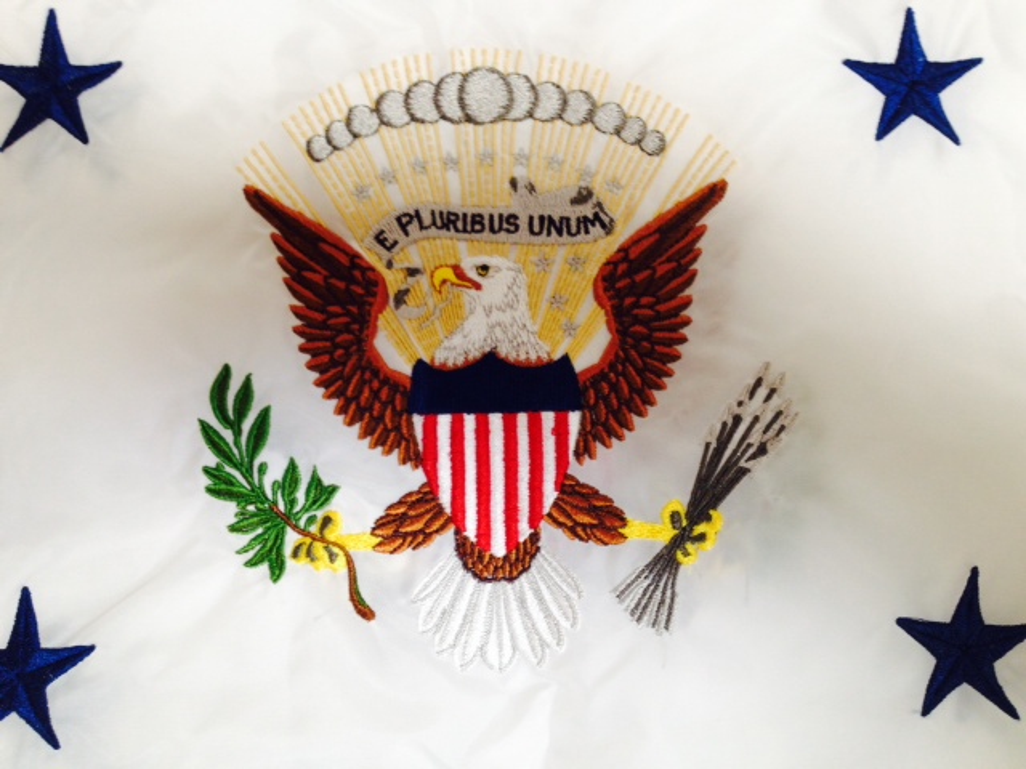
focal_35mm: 35
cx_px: 513
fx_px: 1037
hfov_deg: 52.6
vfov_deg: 40.7
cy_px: 384
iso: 80
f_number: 2.4
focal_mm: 4.28
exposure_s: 1/20
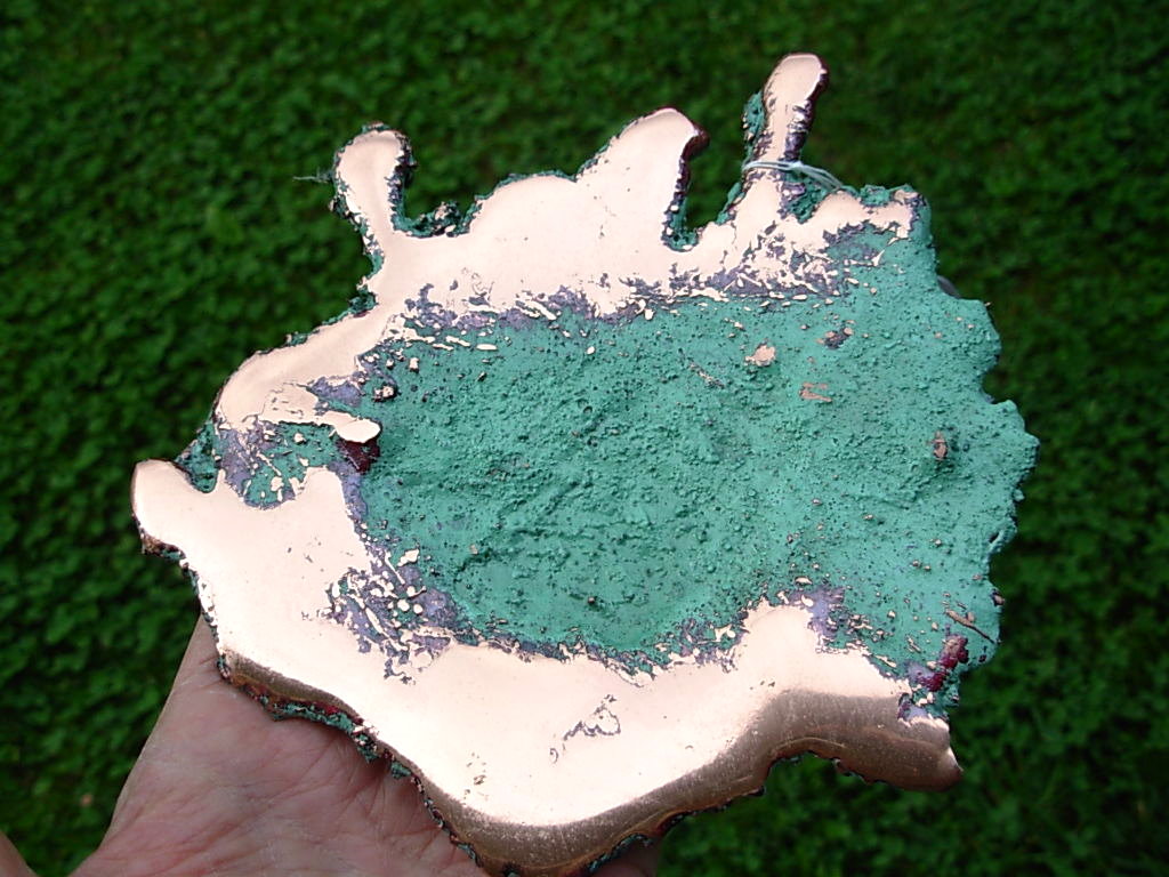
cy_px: 438
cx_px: 584
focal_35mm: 38
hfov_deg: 49.0
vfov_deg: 37.7
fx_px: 1283
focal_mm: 6.3
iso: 50
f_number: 2.9
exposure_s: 1/313
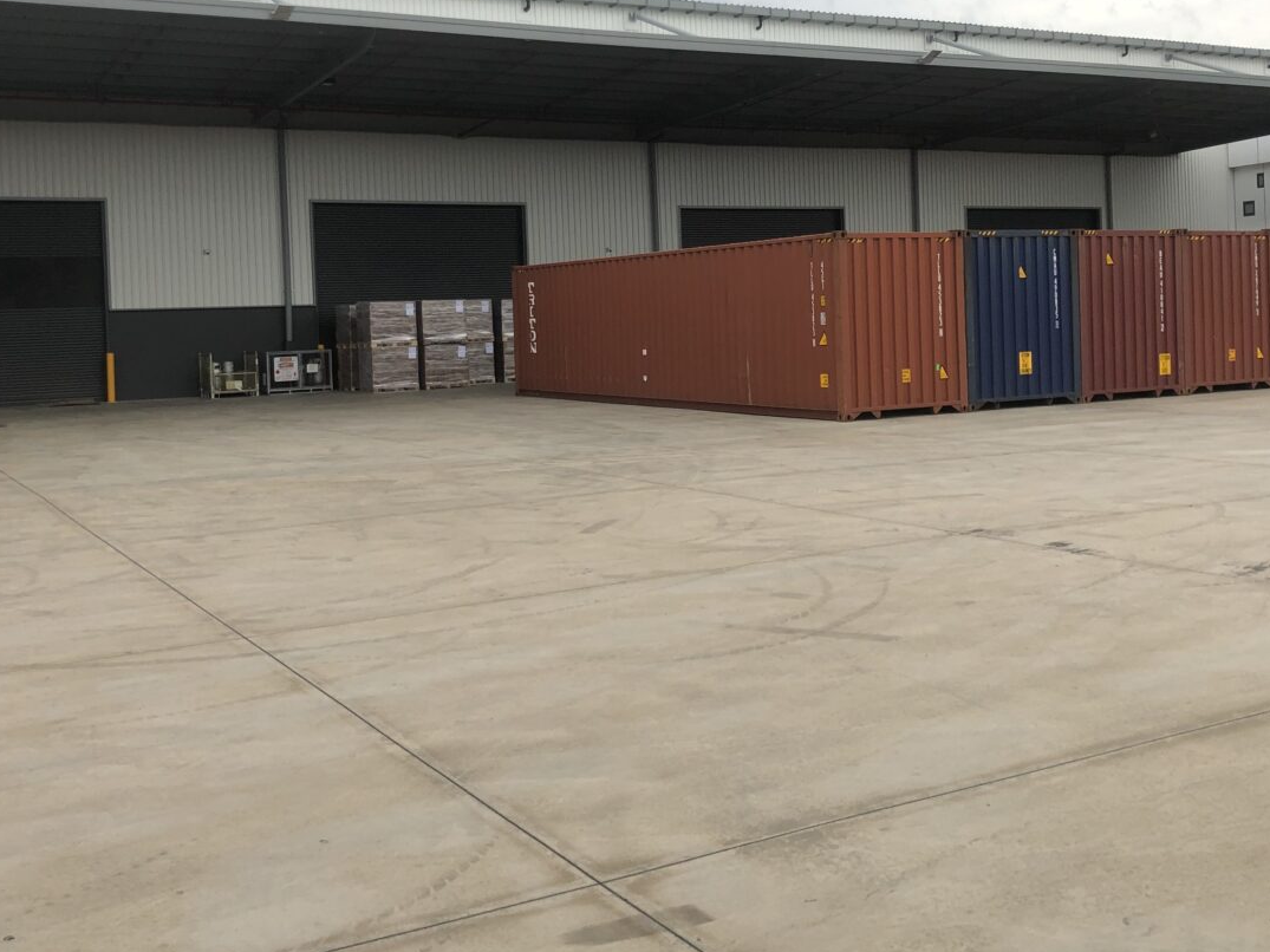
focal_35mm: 40
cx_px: 650
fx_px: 1467
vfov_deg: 35.7
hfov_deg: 46.8
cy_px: 351
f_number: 1.8
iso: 20
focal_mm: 4
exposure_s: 1/1779
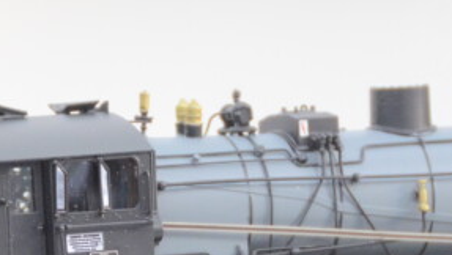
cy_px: 239
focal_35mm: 531
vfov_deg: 2.3
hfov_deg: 4.1
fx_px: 6368
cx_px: 98
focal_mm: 95
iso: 1250
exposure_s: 1/125
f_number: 5.3
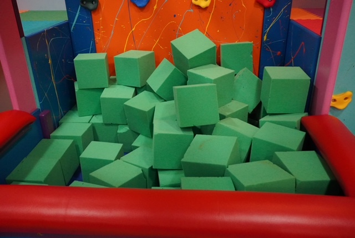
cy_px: 119
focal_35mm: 32
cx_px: 178
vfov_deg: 41.8
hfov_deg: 59.4
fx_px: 311
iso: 5000
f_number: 4
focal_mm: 21
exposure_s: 1/160
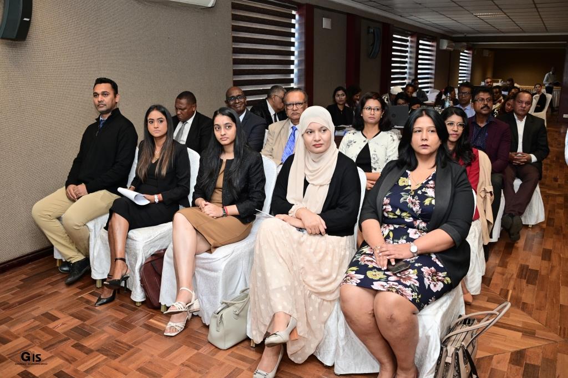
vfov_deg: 46.3
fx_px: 441
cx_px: 284
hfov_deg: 65.5
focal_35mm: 28
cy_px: 189
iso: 1250
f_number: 5.6
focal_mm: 28
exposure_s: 1/200
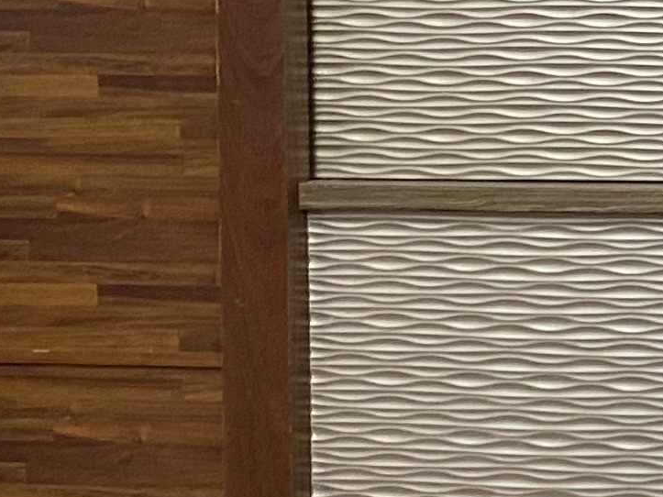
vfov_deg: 10.0
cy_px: -127
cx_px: 1623
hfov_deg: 11.2
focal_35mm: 145
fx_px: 2777
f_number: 1.8
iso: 160
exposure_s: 1/60
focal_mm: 4.25
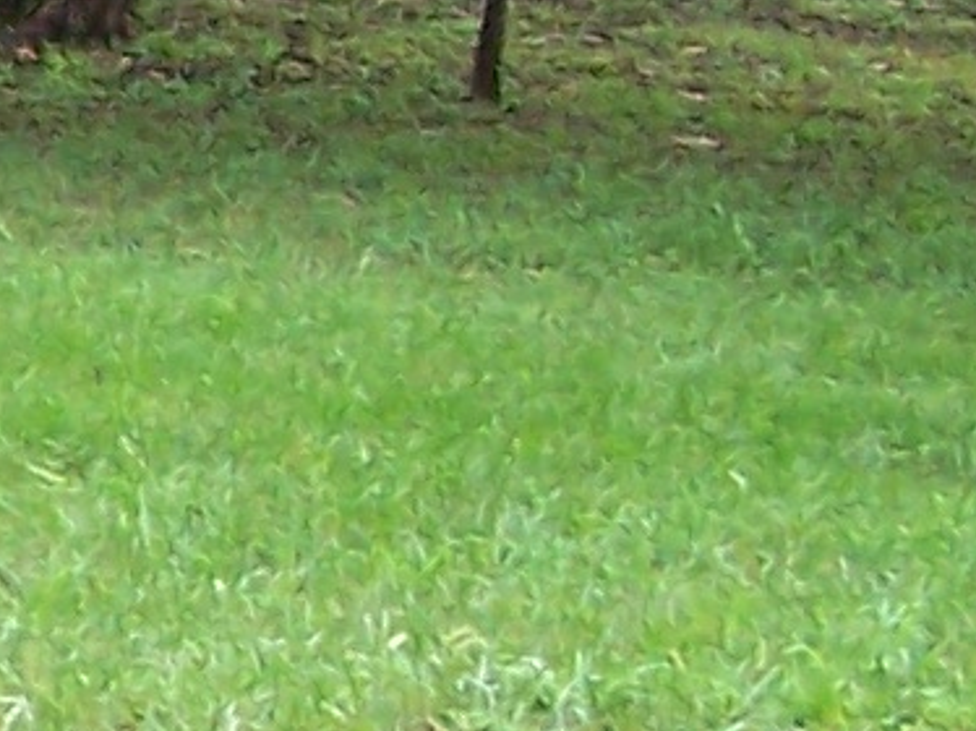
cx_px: -1287
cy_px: 658
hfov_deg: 7.2
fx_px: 7382
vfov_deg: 5.7
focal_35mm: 262
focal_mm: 6.3
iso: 140
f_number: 2.8
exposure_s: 1/60
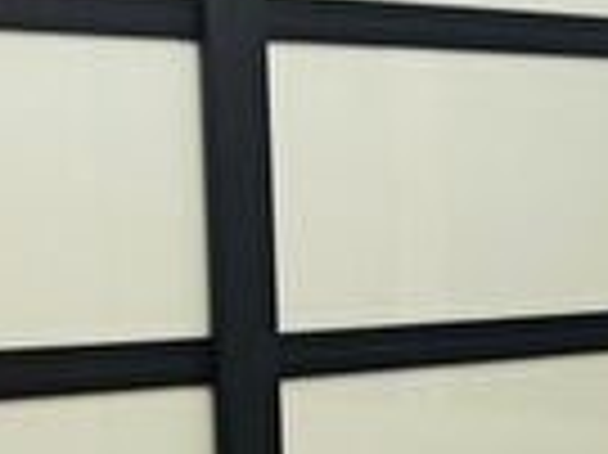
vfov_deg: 10.9
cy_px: 389
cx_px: 1022
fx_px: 2369
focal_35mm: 135
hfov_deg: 13.4
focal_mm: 5.96
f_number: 1.6
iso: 400
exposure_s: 1/50
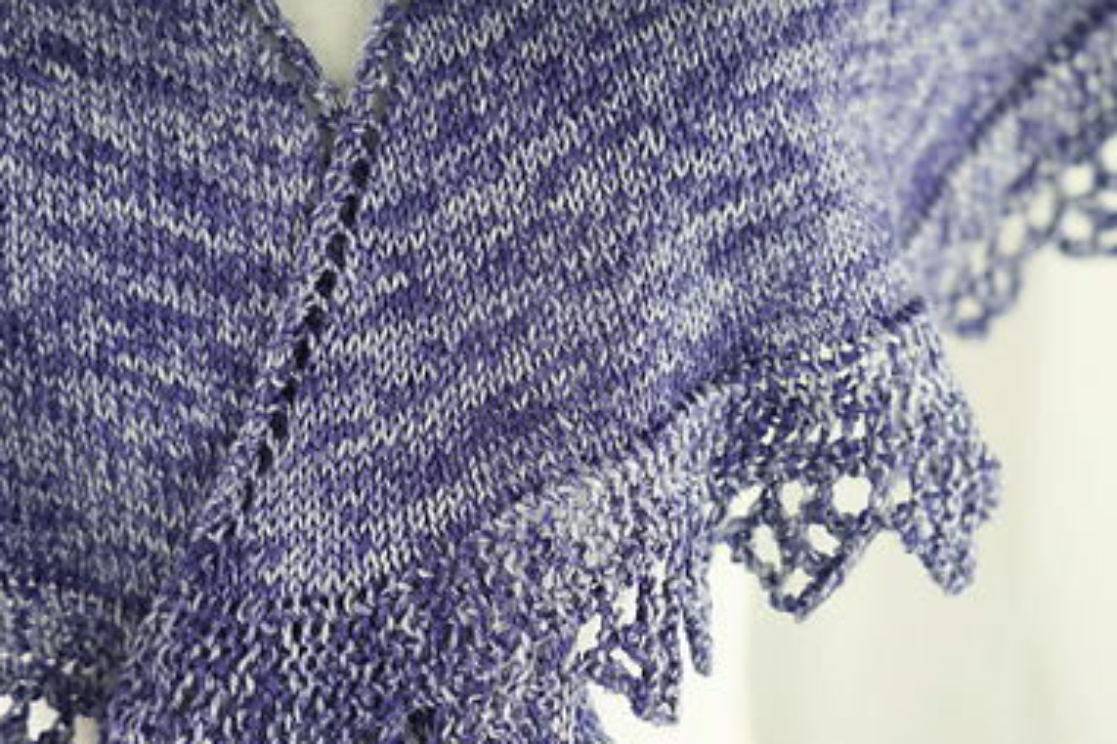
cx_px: 592
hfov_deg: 21.0
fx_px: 3009
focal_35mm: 97
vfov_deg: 14.1
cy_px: 479
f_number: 5
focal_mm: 74
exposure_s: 1/80
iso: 160
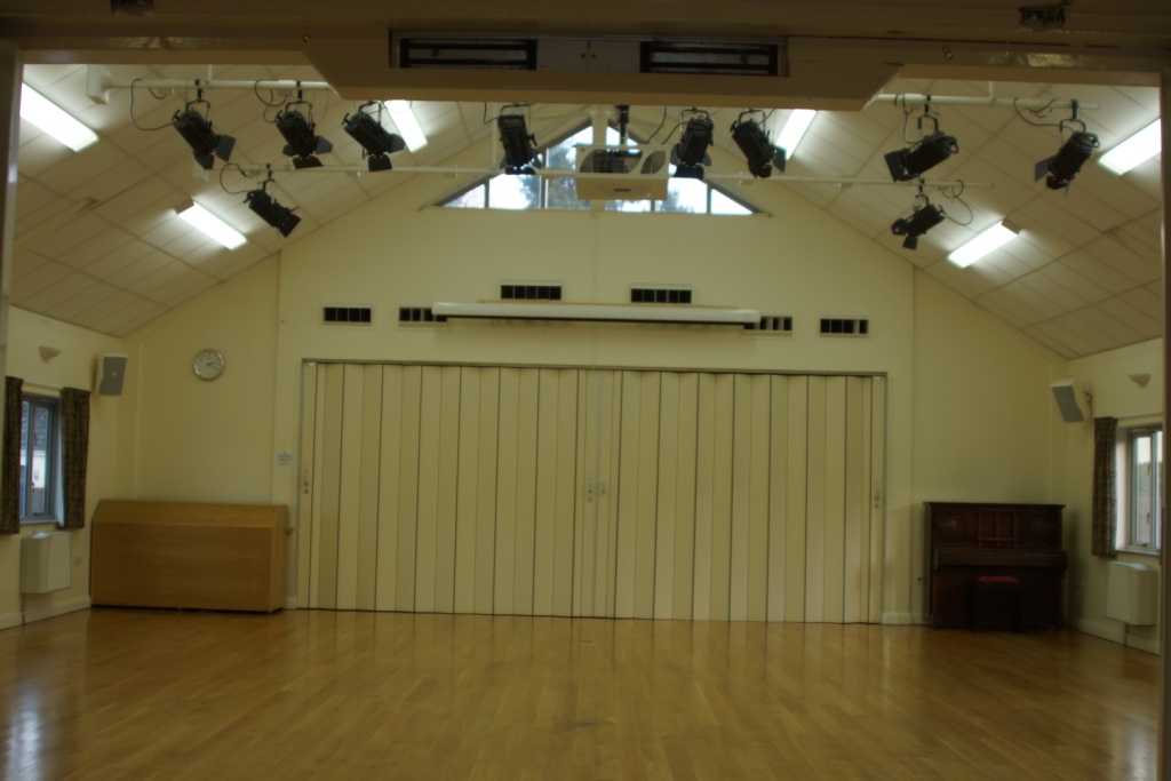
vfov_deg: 31.9
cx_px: 586
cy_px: 390
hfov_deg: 46.4
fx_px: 1366
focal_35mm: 42
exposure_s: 1/60
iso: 100
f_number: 4
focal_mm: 28
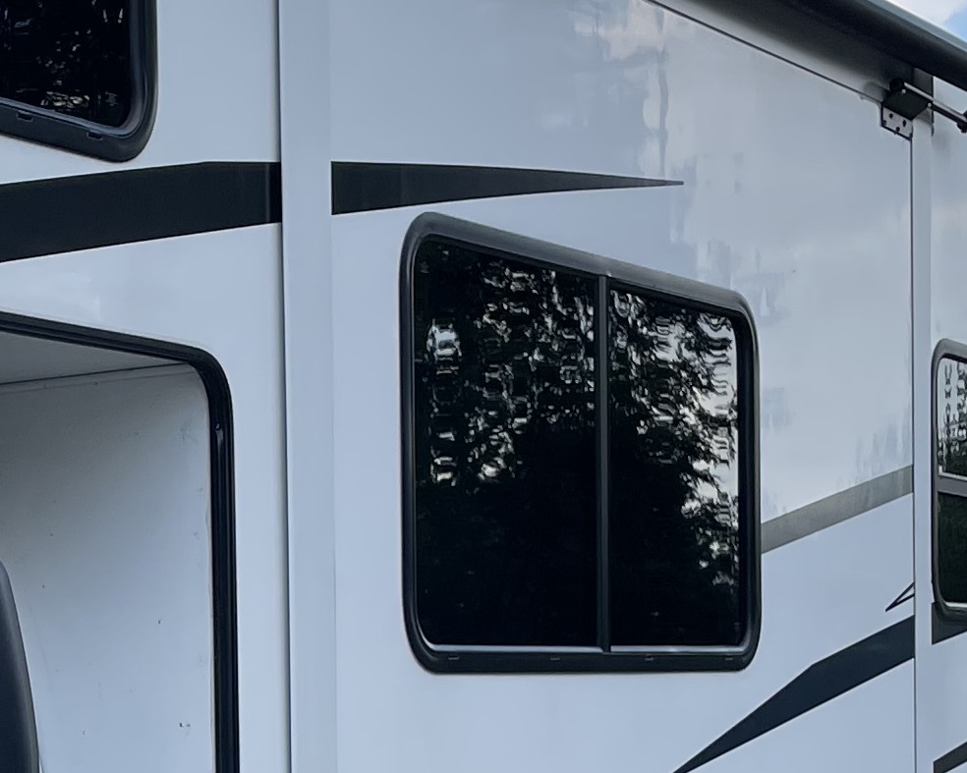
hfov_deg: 17.7
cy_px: 904
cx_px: -127
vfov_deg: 14.4
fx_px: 2976
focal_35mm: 104
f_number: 1.6
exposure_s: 1/1033
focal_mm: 4.2
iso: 32
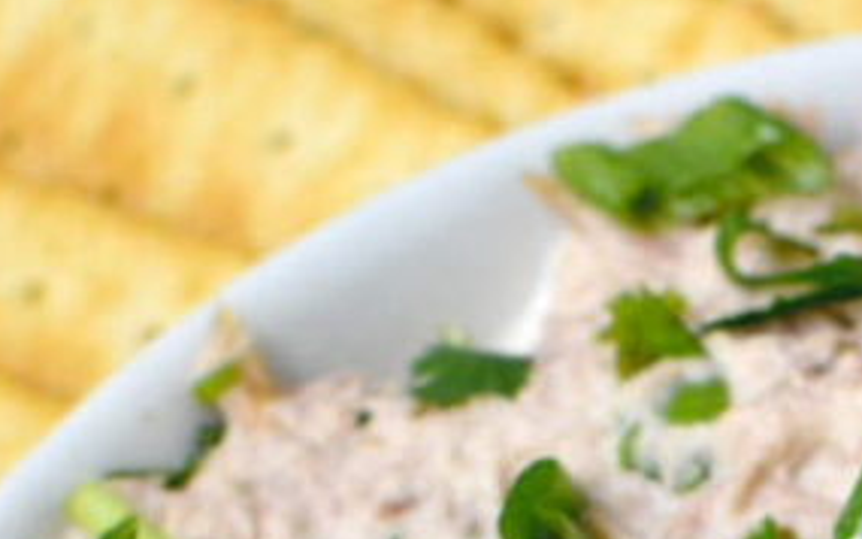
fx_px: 6782
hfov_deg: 7.2
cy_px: 1042
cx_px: 1152
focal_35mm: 289
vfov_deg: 4.5
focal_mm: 35
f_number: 4.5
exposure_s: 1/50
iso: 640
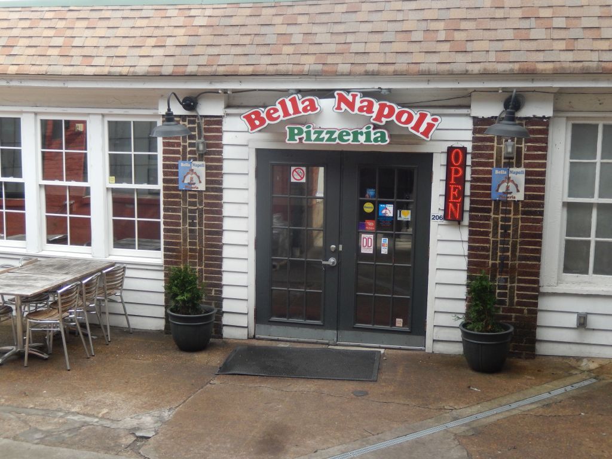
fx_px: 725
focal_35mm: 41
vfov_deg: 35.1
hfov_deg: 45.8
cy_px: 230
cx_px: 306
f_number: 4.2
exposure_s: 1/250
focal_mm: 7.3
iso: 250
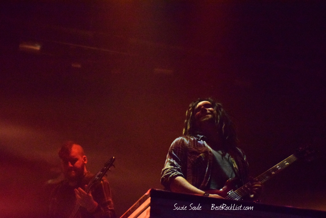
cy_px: 109
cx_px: 163
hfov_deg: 24.6
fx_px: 747
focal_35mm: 82
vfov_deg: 16.6
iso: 8000
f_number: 4
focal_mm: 55
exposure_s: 1/4000
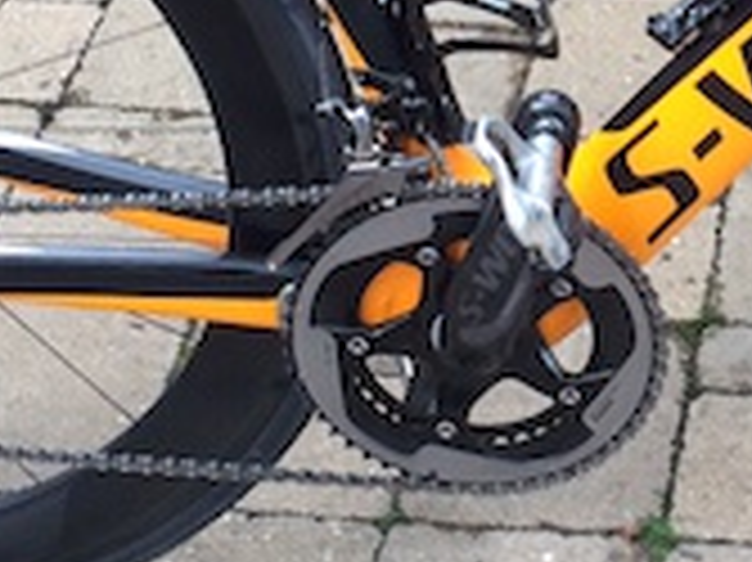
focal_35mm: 139
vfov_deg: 10.5
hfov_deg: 14.1
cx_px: 680
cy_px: -121
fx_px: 3017
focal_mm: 4.15
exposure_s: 1/120
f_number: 2.2
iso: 40
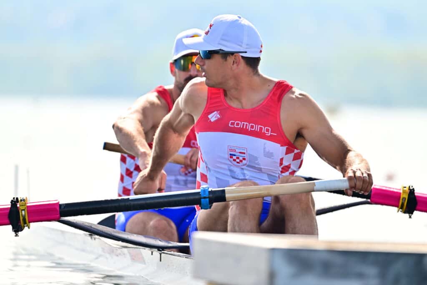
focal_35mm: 400
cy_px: 142
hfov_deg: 5.2
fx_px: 4745
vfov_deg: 3.4
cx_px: 214
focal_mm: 400
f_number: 4.5
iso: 250
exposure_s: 1/1000
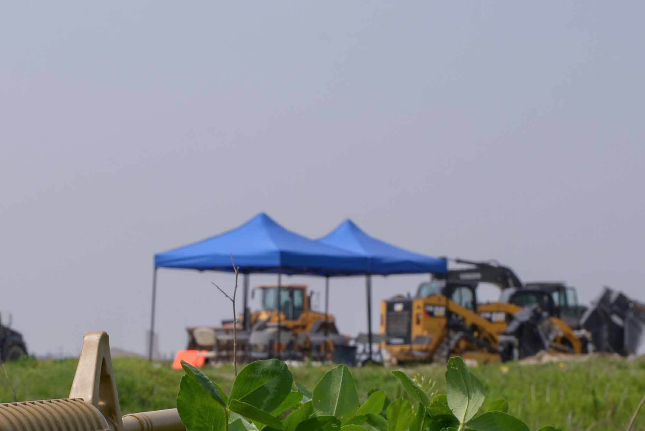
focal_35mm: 117
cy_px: 415
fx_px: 2097
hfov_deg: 17.2
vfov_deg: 11.6
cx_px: 64
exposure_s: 1/250
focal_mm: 36
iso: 125
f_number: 11
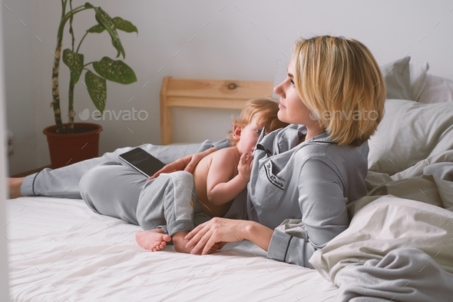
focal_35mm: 105
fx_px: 1321
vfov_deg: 13.0
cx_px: 226
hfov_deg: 19.5
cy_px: 151
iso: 125
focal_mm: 70
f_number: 4
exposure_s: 1/160
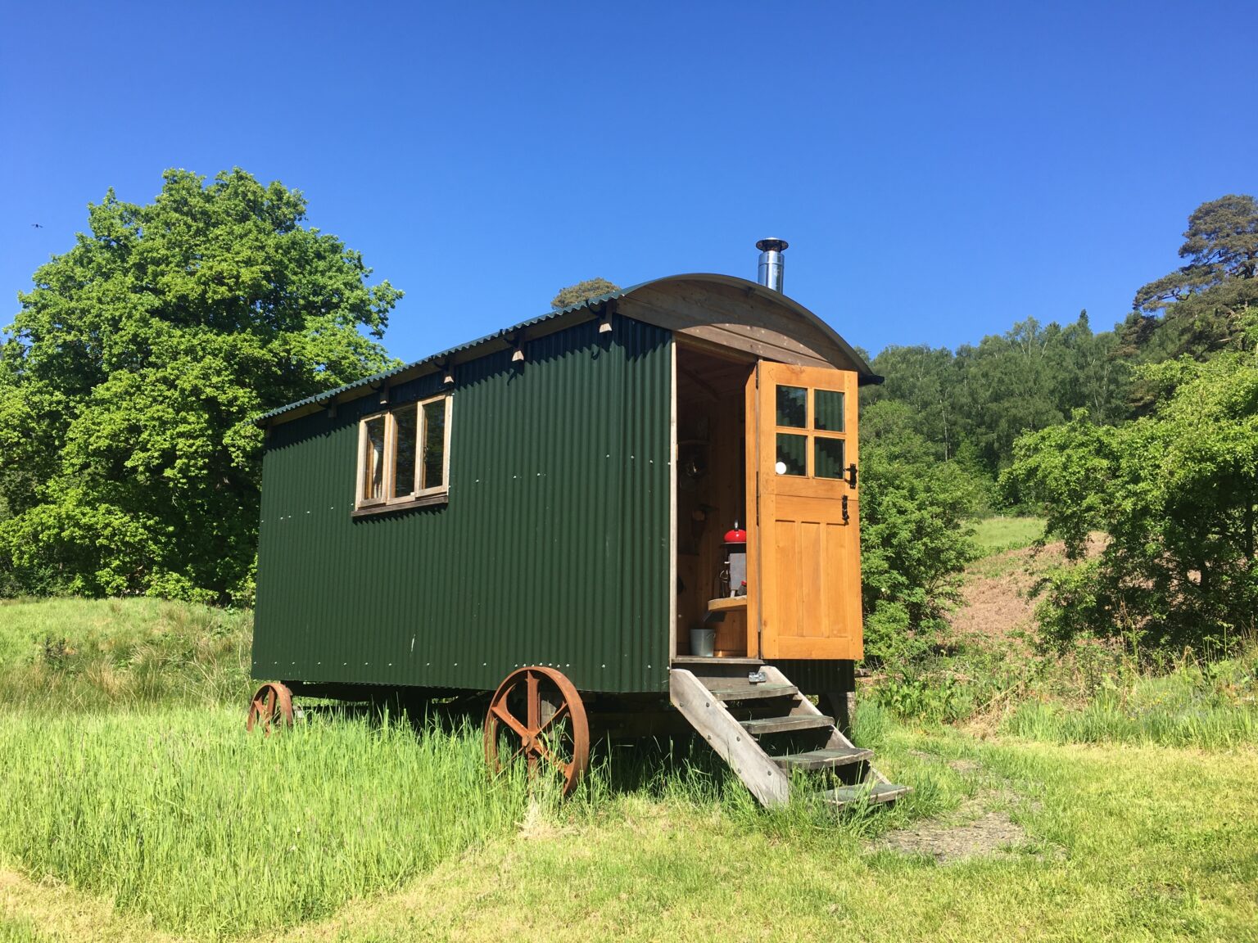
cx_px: 629
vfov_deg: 48.2
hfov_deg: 61.7
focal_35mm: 29
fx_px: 1054
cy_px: 472
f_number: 2.2
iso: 25
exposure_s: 1/754
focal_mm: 4.15
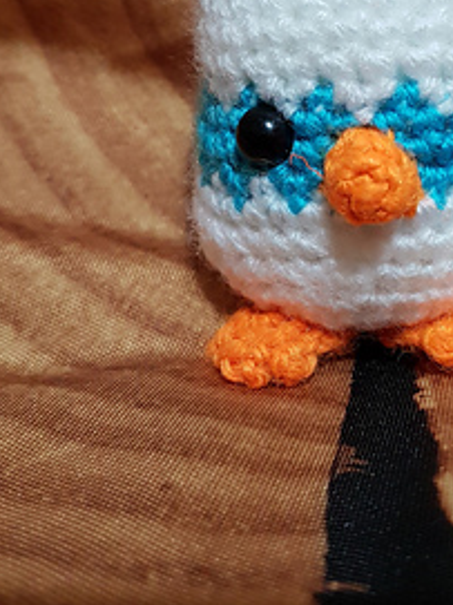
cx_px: 387
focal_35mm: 48
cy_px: 170
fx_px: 838
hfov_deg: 29.3
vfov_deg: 38.9
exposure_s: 1/11
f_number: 1.7
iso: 200
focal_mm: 4.2
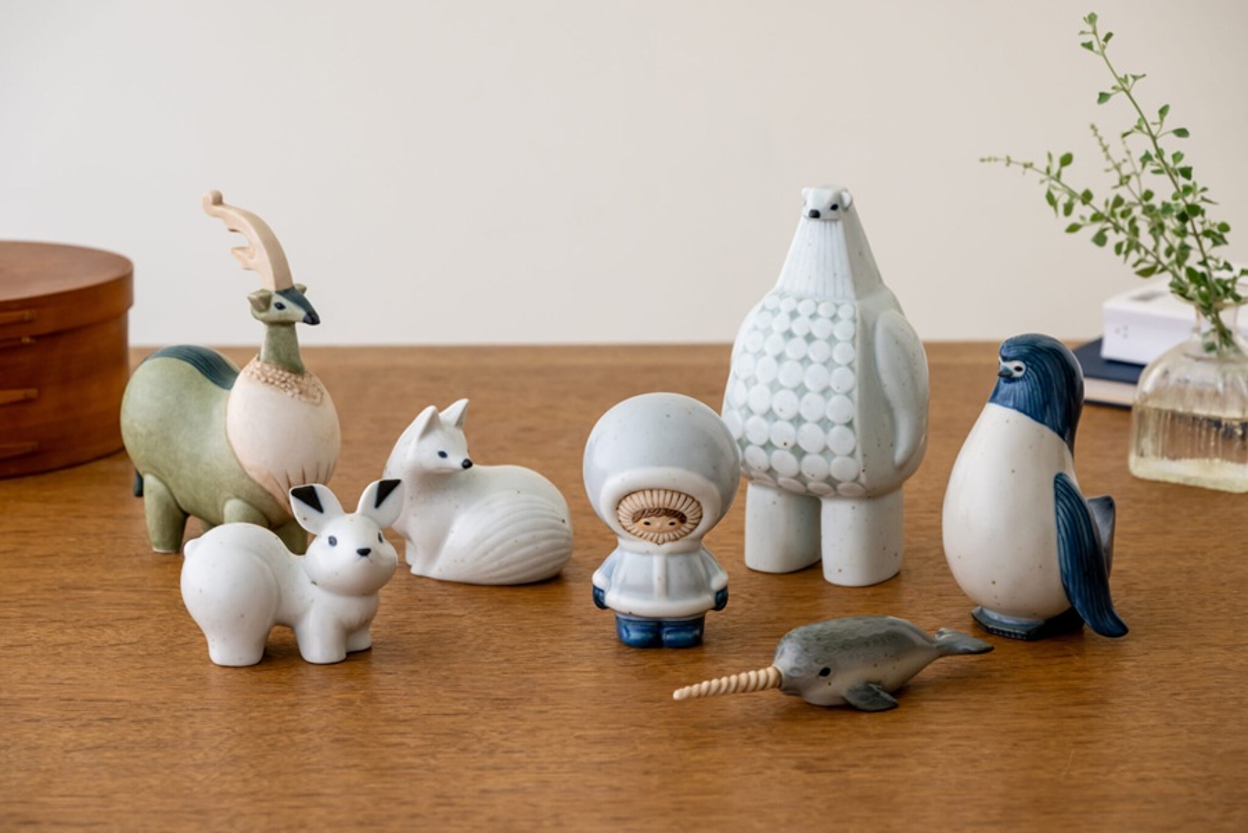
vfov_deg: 11.4
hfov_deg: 17.1
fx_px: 4160
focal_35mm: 120
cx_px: 624
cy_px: 416
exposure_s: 1/25
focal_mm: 120
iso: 500
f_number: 9
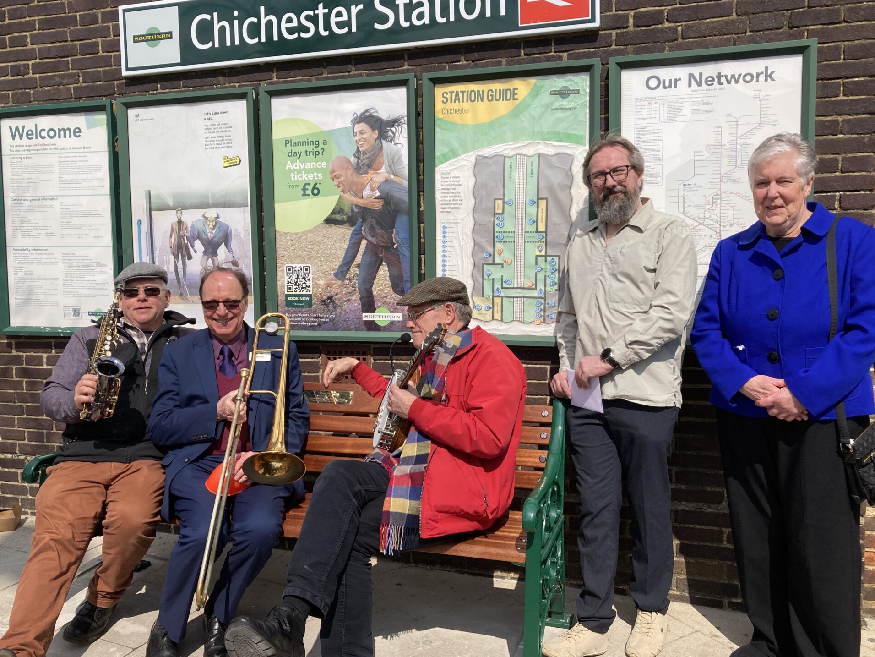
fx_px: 758
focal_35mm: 30
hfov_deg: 60.0
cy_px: 323
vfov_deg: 46.8
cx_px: 441
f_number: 1.8
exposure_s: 1/3436
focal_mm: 3.99
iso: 20
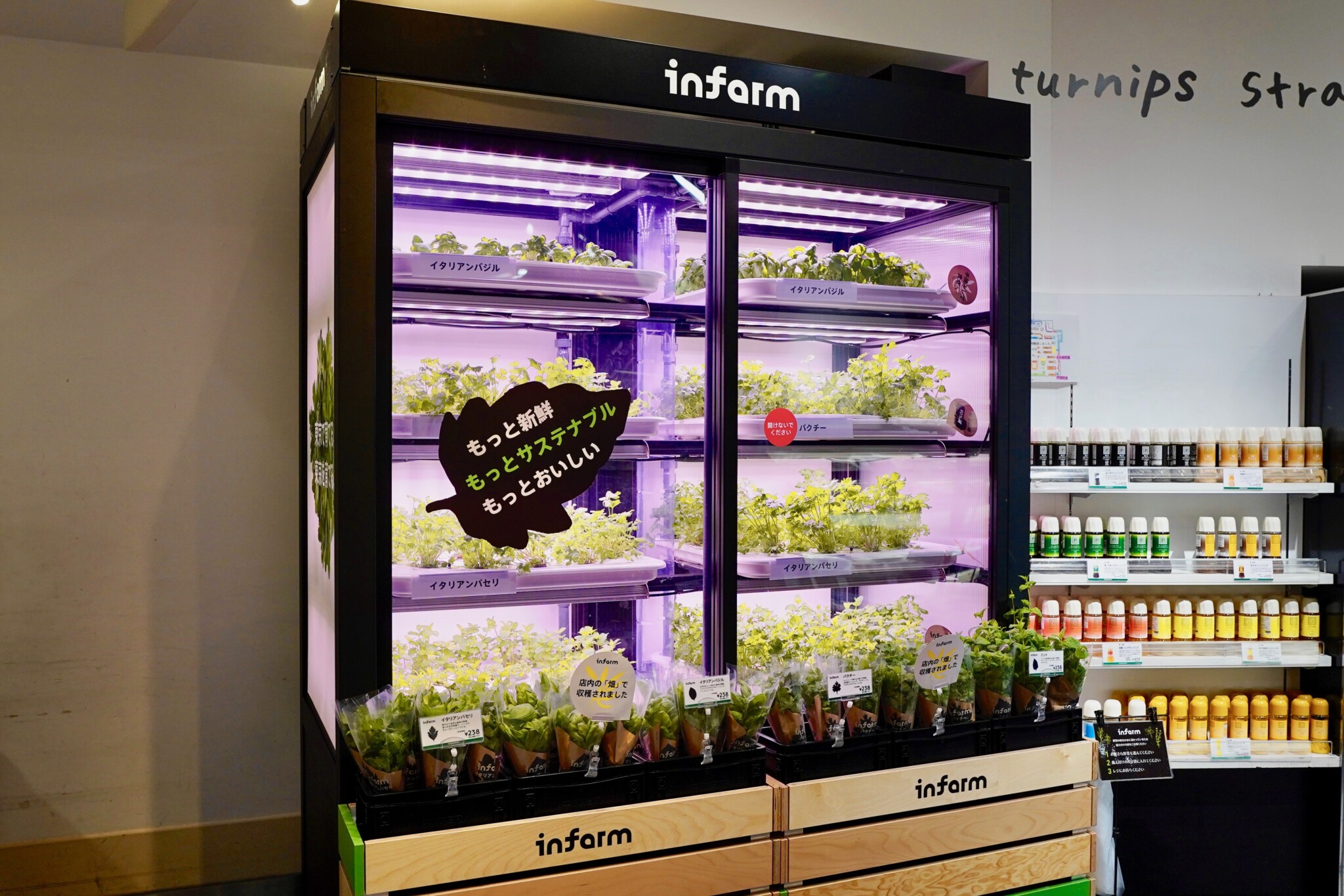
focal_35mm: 30
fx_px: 1120
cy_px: 448
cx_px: 672
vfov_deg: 43.6
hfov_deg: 61.9
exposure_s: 1/160
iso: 400
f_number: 4
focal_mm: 20
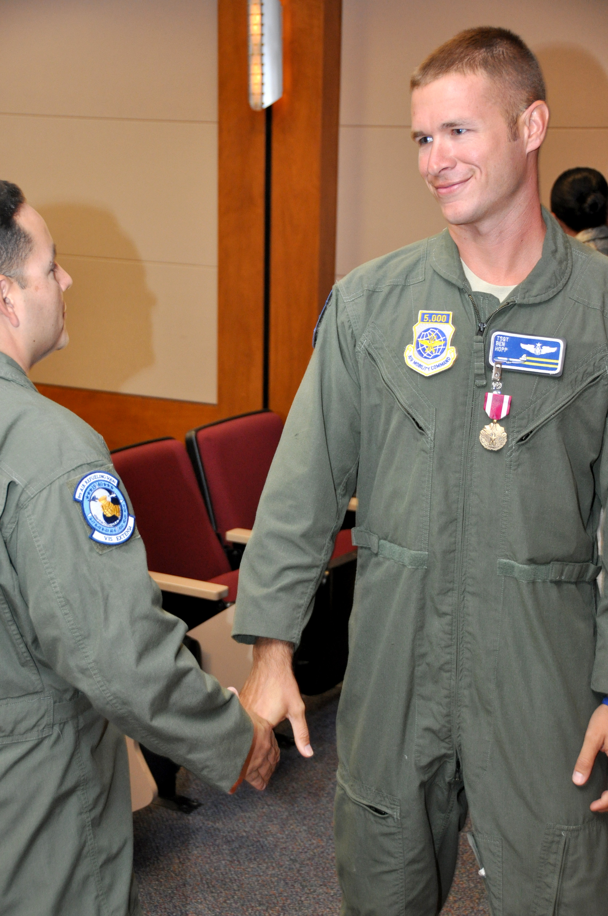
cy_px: 458
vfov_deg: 29.3
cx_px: 304
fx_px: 1752
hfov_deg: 19.7
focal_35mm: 69
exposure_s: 1/60
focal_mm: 46
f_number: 4.5
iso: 800
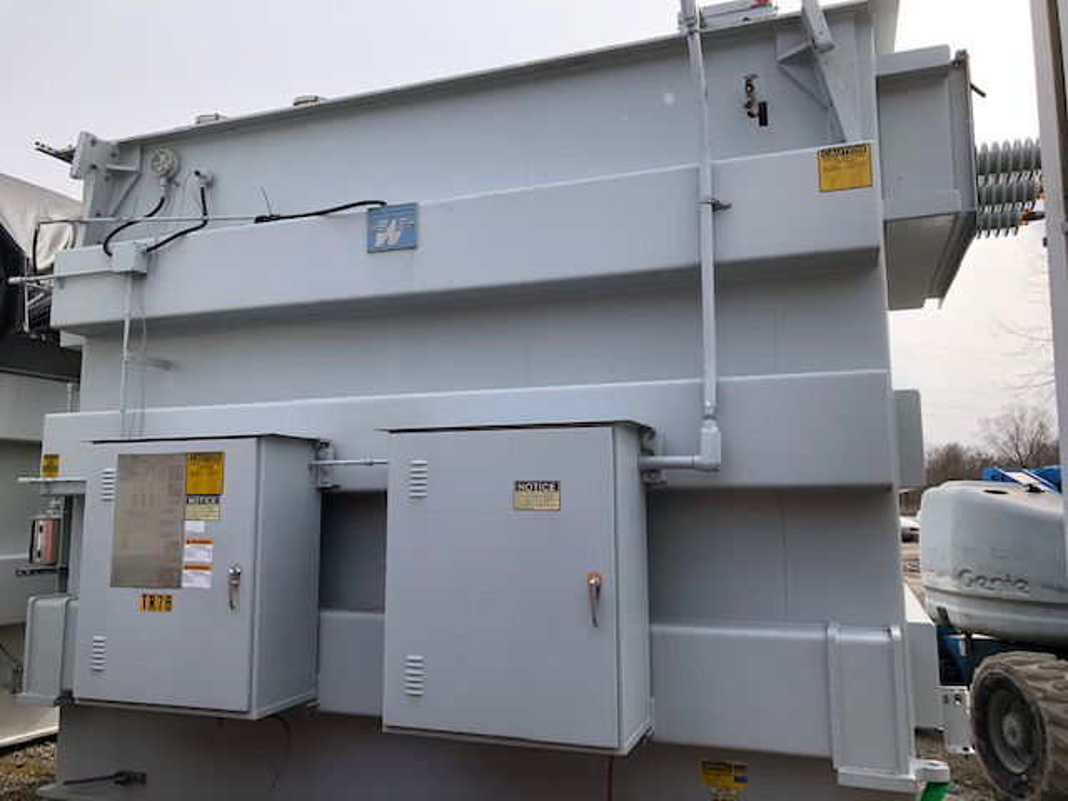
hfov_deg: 63.4
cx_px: 534
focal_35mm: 28
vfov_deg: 49.7
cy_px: 400
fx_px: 864
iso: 20
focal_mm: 3.99
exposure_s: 1/857
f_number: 1.8
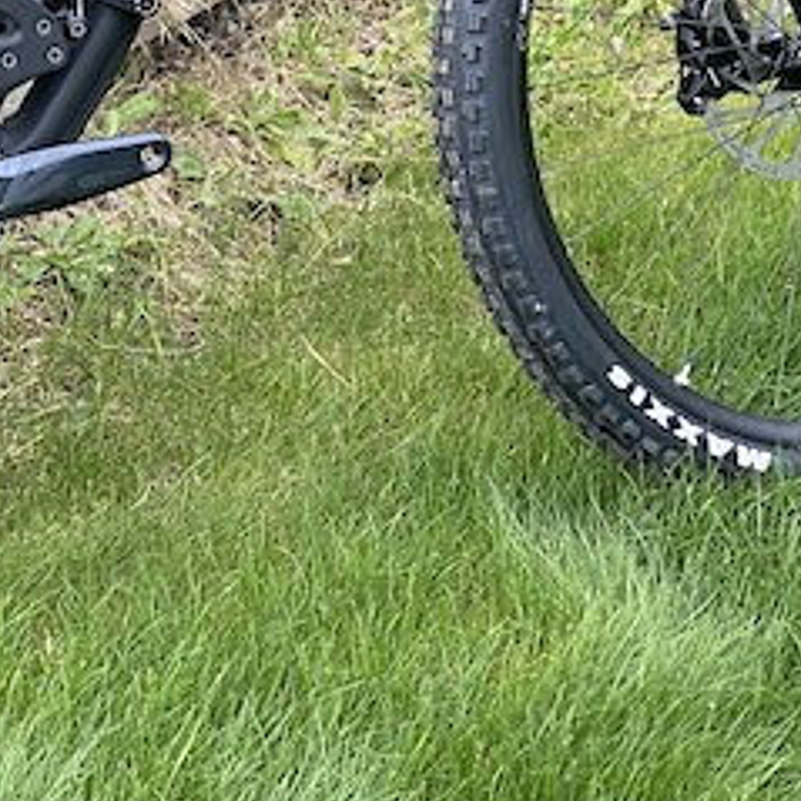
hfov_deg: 11.2
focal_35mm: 154
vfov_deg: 11.2
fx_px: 4032
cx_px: 10
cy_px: -101
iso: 20
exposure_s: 1/132
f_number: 2
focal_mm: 6
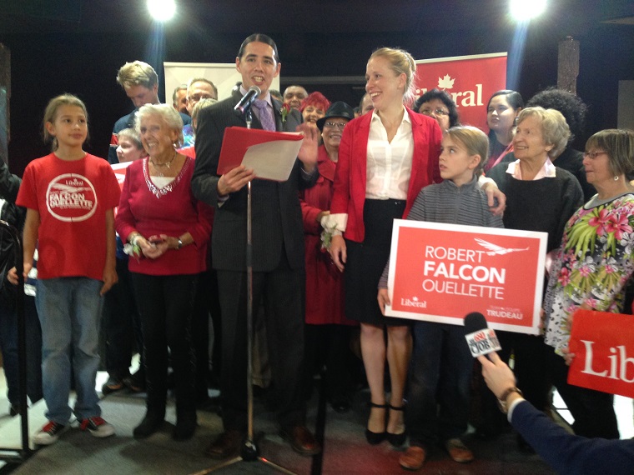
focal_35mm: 33
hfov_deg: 55.4
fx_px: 604
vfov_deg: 42.9
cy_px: 238
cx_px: 317
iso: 160
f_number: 2.4
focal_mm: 4.12
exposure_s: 1/20
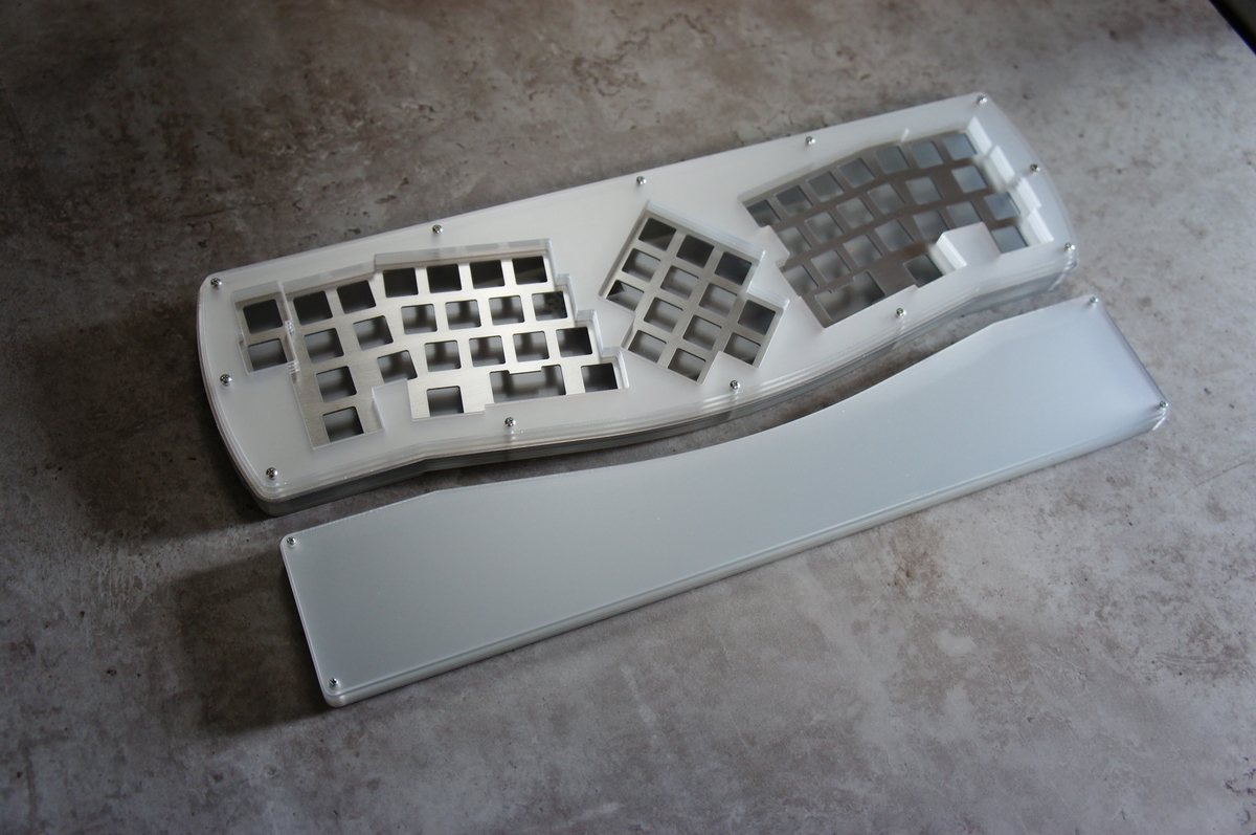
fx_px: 1254
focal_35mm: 36
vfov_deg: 36.8
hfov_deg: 53.2
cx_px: 628
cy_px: 418
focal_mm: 24
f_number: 4
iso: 250
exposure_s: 1/40
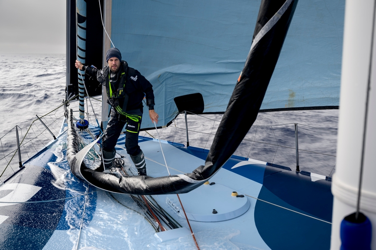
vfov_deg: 35.1
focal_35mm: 38
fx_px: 397
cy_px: 125
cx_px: 188
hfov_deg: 50.7
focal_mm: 38
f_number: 4
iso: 32
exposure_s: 1/80
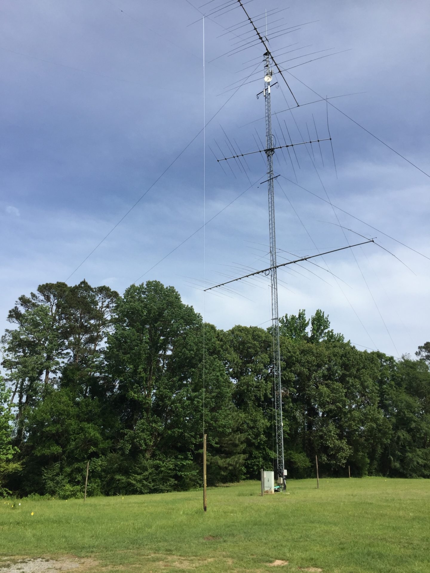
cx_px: 215
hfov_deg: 48.2
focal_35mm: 29
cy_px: 286
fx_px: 480
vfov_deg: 61.7
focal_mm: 4.15
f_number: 2.2
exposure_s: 1/2639
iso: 32
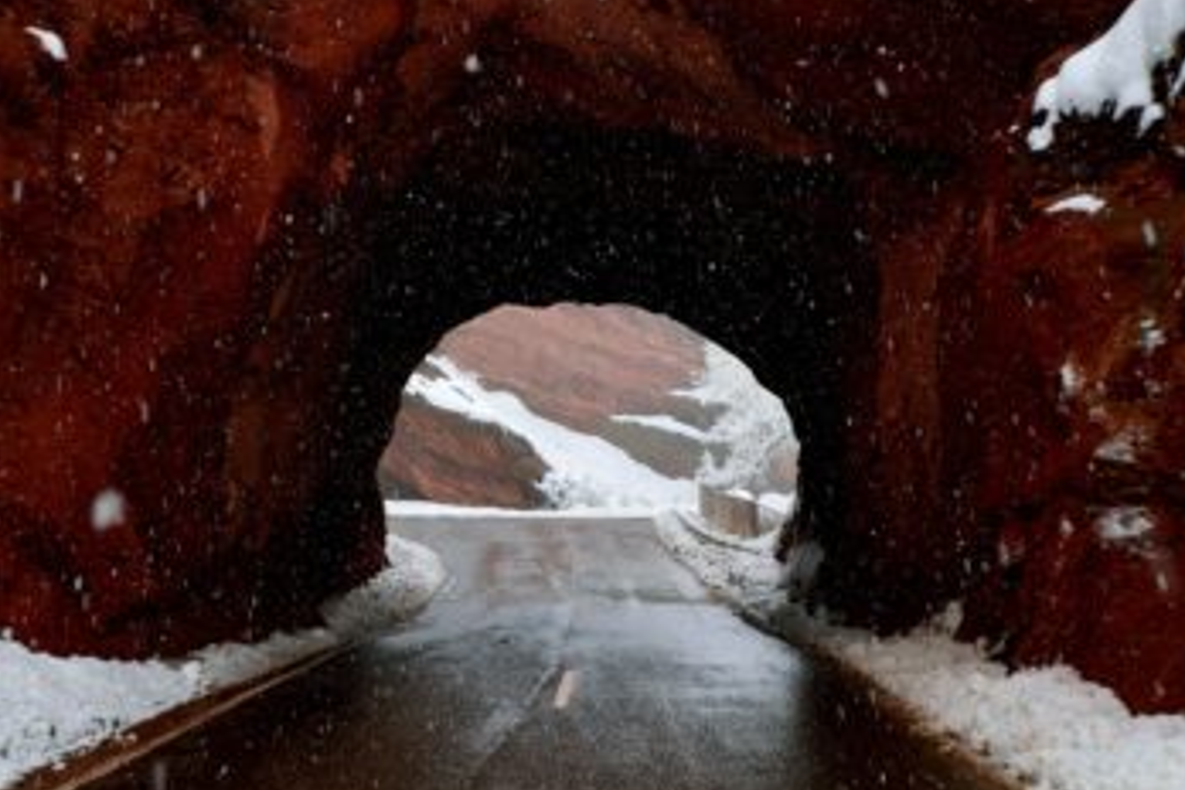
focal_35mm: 66
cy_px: 392
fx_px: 2172
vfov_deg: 20.6
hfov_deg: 30.5
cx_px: 599
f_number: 9
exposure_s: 1/250
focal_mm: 34
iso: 100
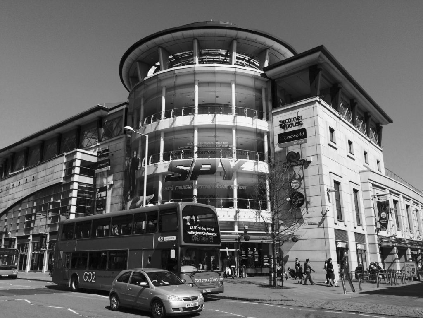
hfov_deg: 61.7
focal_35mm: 29
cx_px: 212
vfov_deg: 48.2
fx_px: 354
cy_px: 159
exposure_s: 1/2564
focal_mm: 4.15
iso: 32
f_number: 2.2
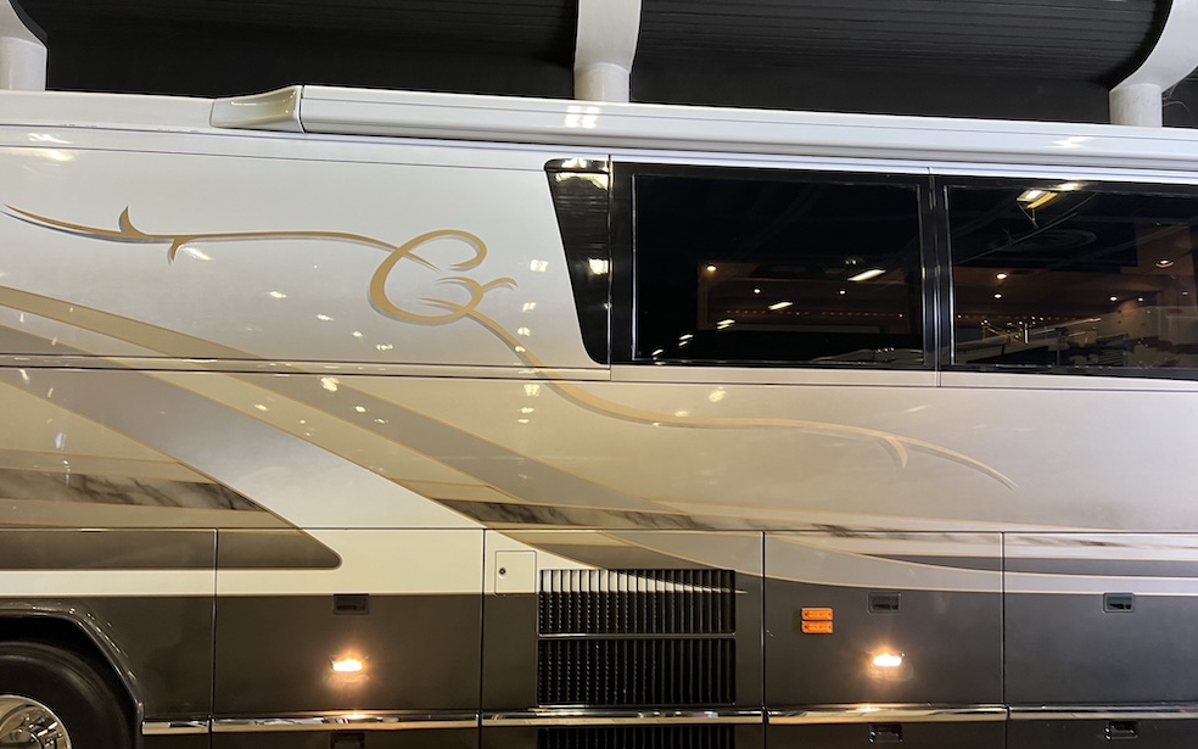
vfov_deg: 44.3
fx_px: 914
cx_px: 592
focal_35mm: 28
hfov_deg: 66.5
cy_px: 455
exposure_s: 1/60
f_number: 1.5
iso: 160
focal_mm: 5.7
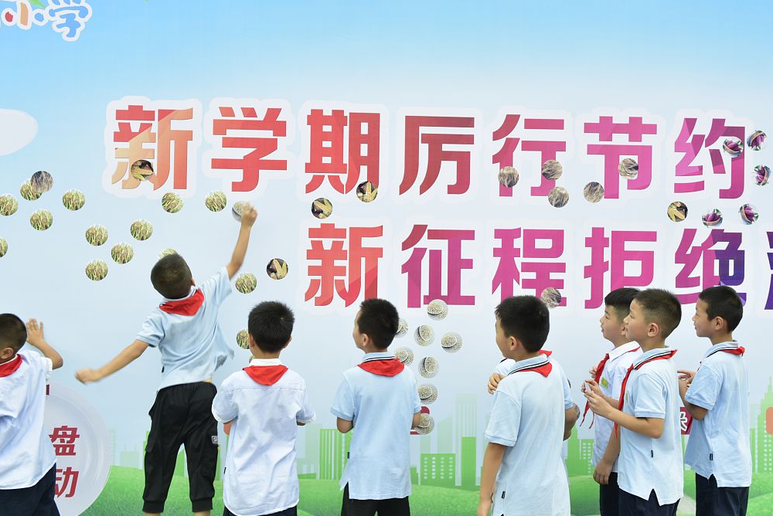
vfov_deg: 31.9
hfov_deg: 46.4
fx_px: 902
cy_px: 238
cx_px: 409
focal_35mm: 42
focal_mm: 35
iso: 500
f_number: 11
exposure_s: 1/125
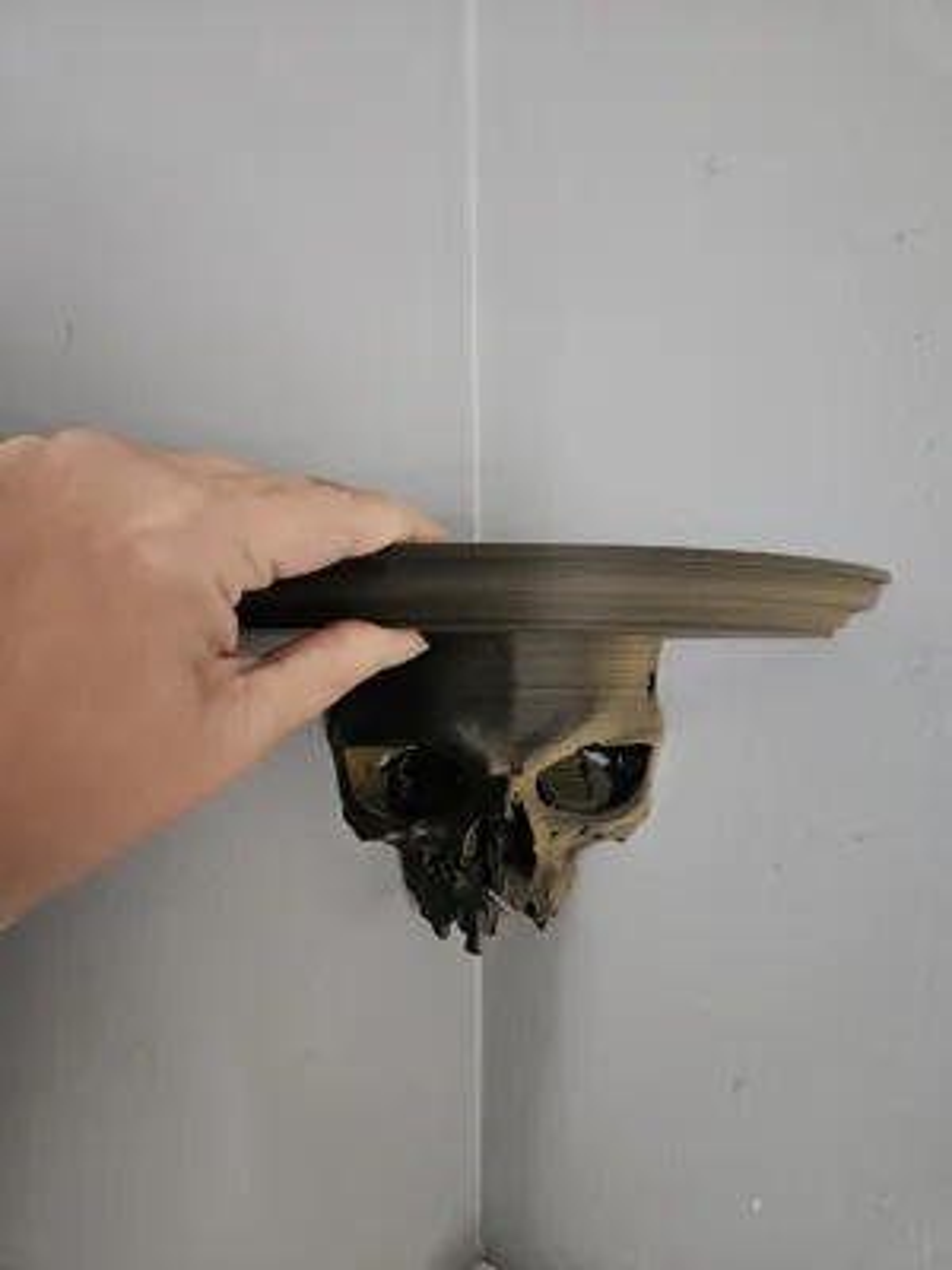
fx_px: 843
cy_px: 635
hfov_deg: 58.9
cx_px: 476
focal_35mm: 23
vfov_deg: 73.9
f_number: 1.8
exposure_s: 1/24
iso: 640
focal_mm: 5.4
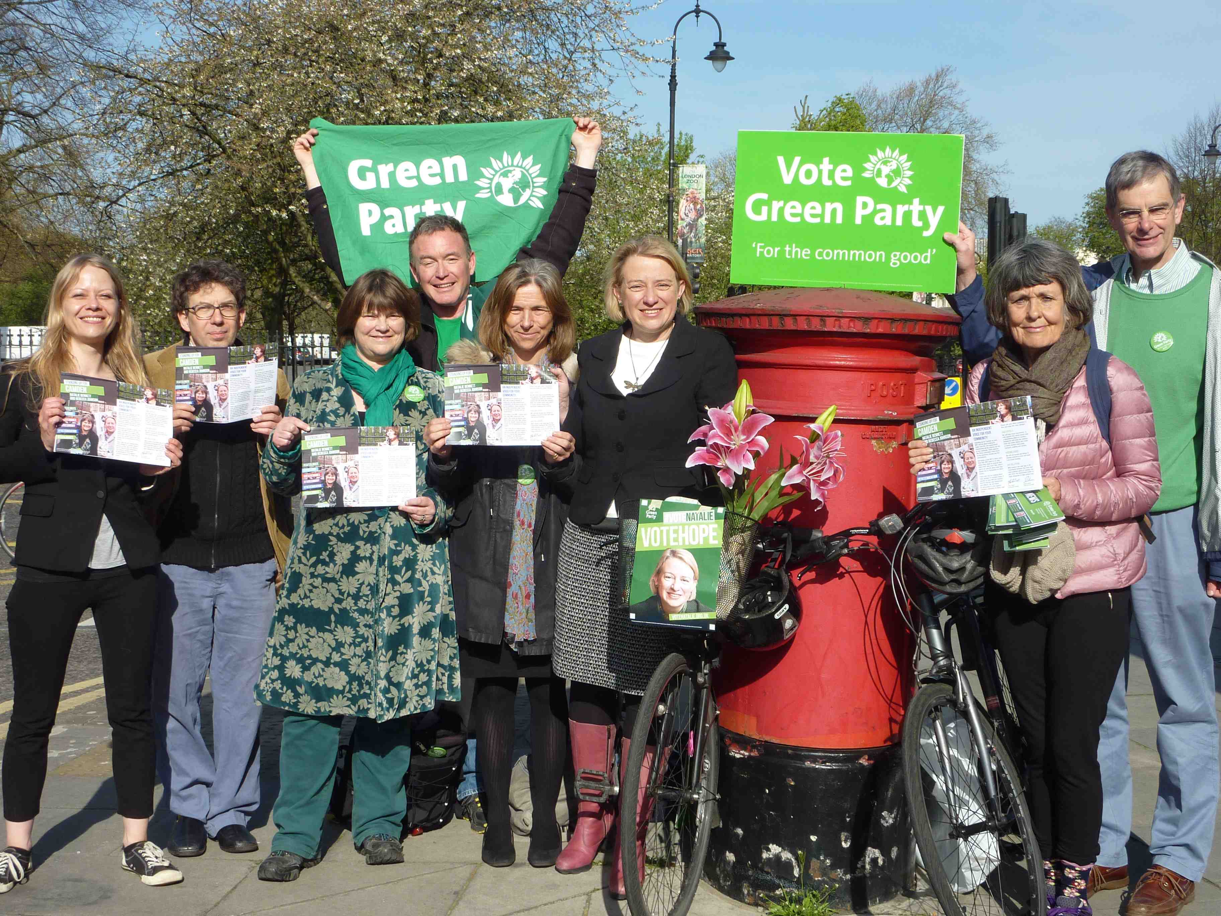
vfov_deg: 26.6
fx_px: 1940
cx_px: 610
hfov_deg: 34.9
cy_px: 458
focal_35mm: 55
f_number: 5
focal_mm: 9.1
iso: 80
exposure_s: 1/500
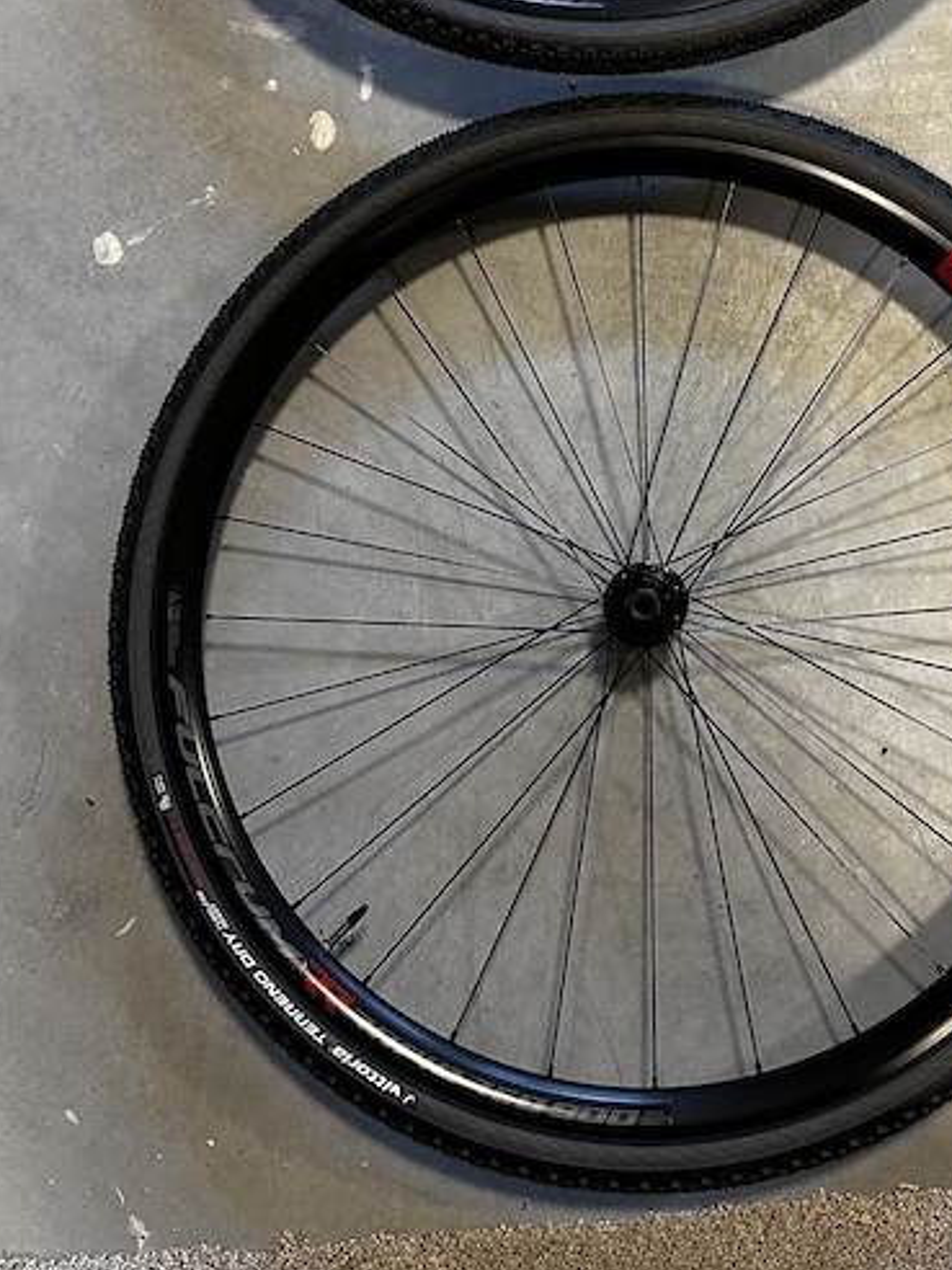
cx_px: 691
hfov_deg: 36.1
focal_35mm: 39
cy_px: 320
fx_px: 1430
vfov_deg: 46.2
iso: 320
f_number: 1.78
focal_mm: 6.86
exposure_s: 1/60
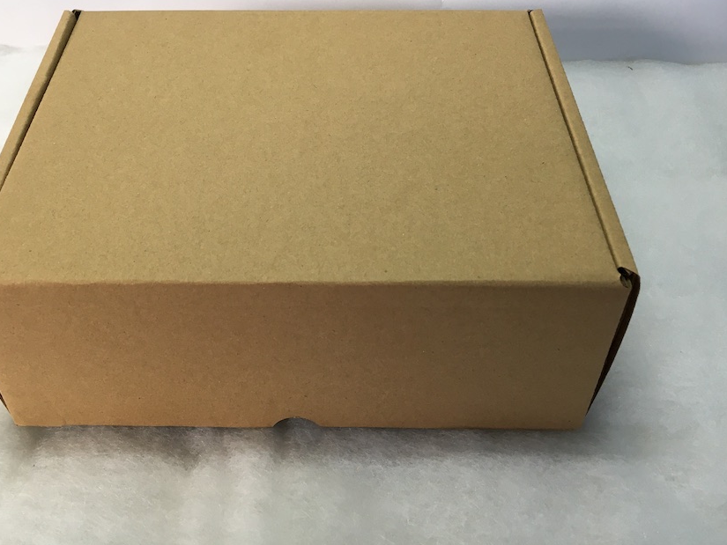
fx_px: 756
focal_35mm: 36
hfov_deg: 51.2
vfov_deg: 39.4
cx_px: 314
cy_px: 209
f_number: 2.2
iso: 25
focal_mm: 4.15
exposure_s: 1/40
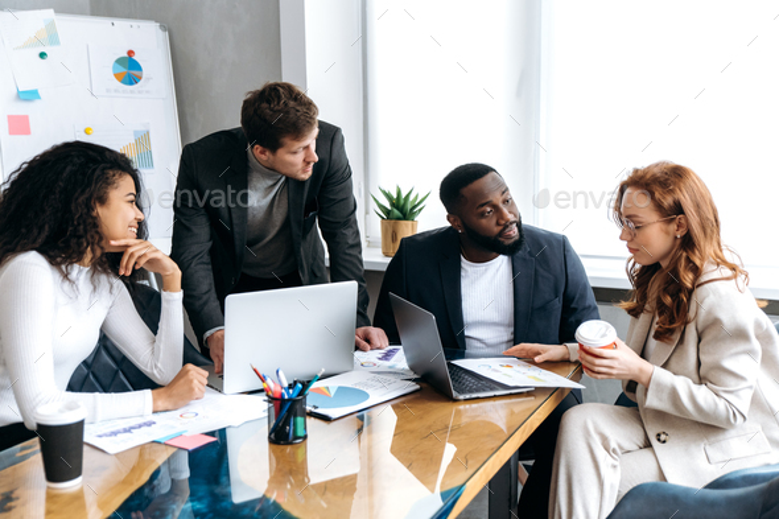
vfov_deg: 29.8
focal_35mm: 45
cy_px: 260
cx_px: 390
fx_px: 973
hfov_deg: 43.6
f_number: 2.8
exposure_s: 1/200
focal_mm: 45
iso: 1250
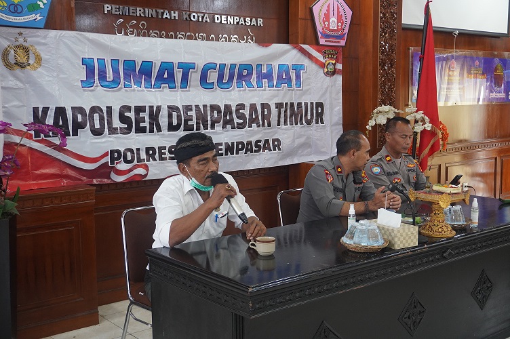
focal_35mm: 44
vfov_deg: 30.8
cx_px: 255
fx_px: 616
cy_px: 170
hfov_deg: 45.0
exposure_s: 1/30
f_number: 4.5
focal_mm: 29
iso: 1250
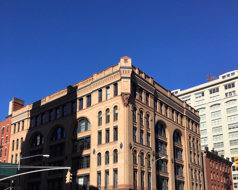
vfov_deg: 37.4
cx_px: 119
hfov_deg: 48.0
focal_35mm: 38
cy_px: 157
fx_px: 268
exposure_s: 1/1832
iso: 25
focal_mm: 4.15
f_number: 2.2
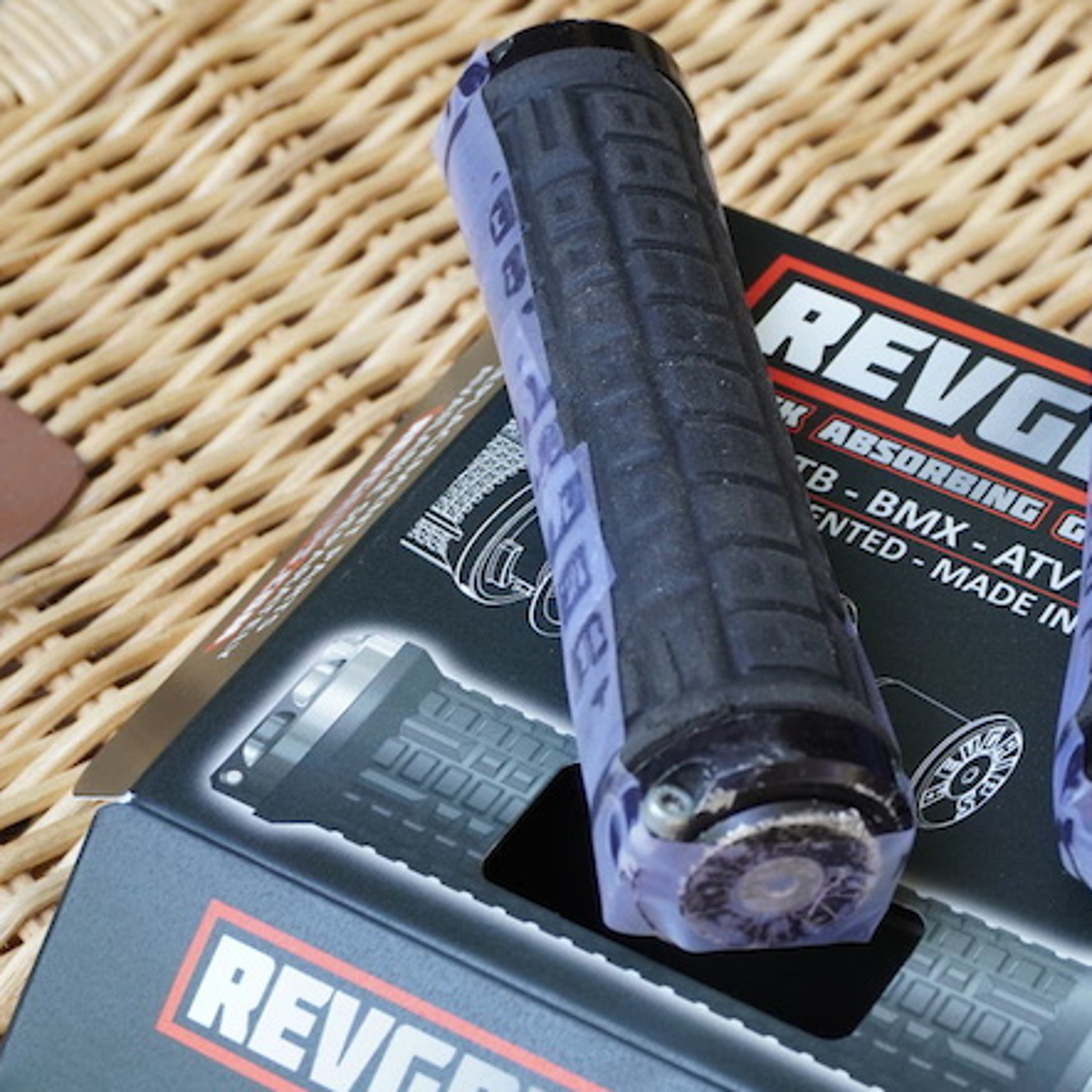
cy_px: 626
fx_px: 2962
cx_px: 884
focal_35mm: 83
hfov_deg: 20.6
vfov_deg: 20.9
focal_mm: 36
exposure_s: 1/40
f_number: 8
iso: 640
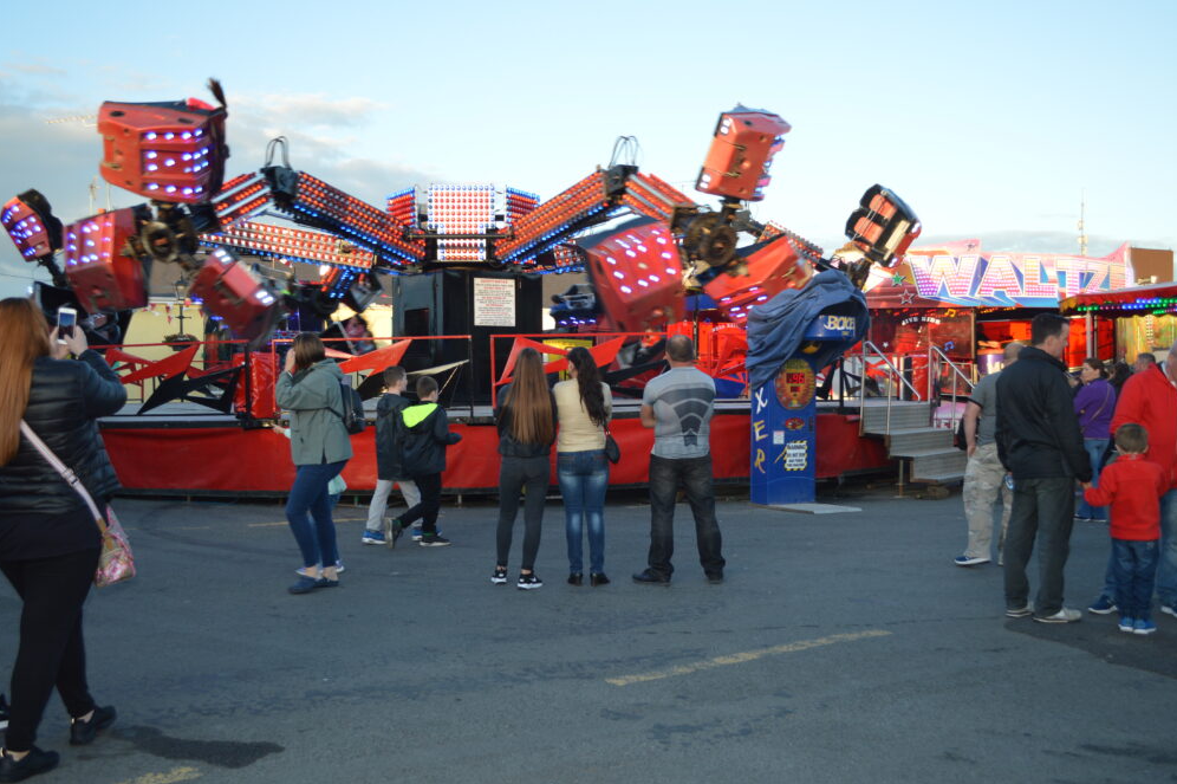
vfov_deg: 35.9
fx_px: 1209
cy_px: 384
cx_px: 578
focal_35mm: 37
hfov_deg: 51.9
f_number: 4
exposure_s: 1/125
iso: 110
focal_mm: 24
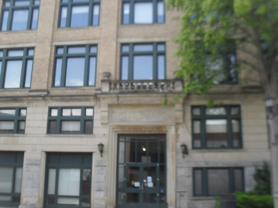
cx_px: 142
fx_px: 305
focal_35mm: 38
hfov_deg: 49.0
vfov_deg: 37.7
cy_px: 112
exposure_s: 1/250
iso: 100
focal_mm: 6.3
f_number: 3.2
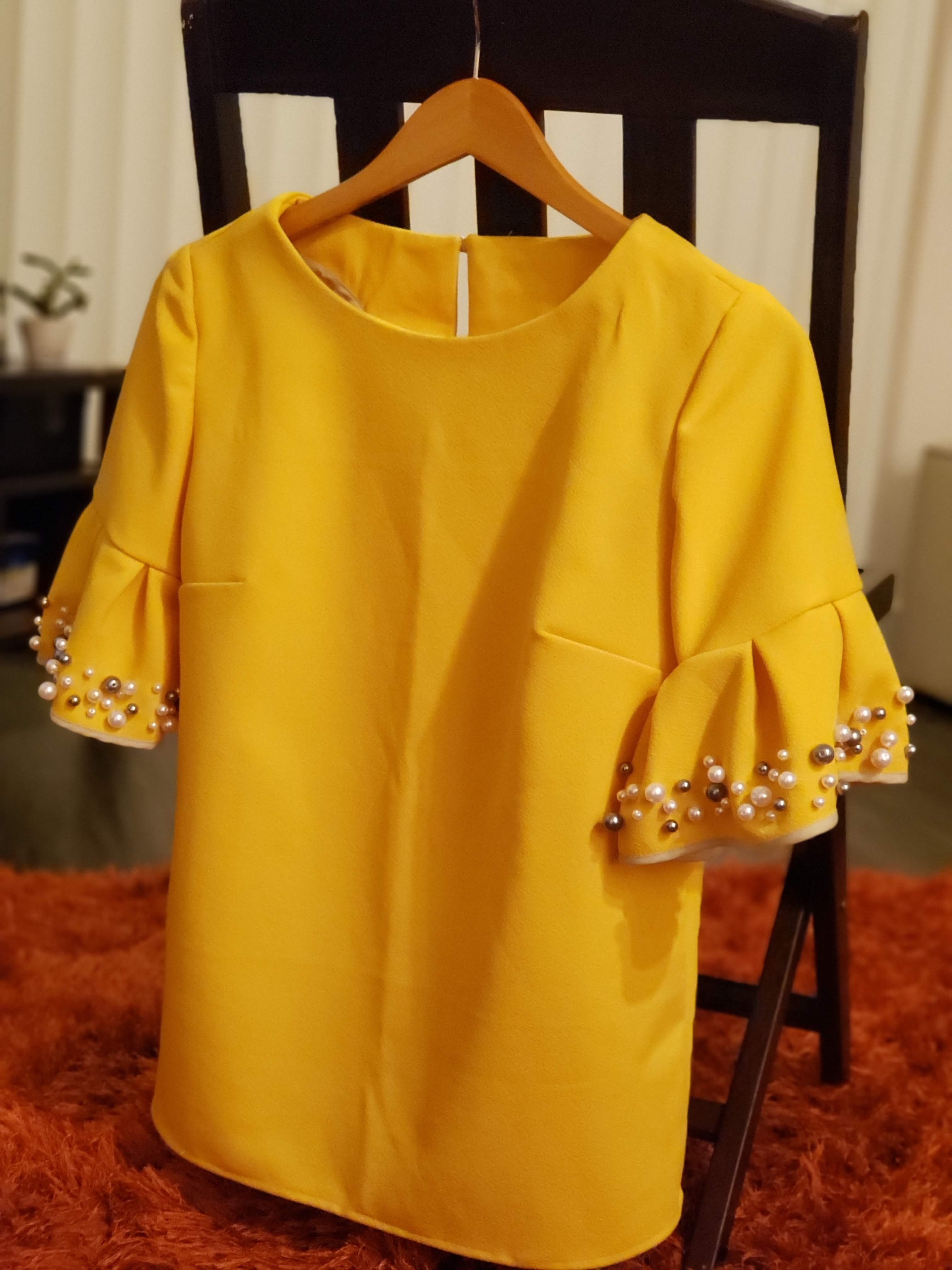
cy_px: 635
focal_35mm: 52
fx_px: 1907
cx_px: 476
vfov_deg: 36.8
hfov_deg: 28.0
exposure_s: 1/24
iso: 800
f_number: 2.4
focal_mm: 6
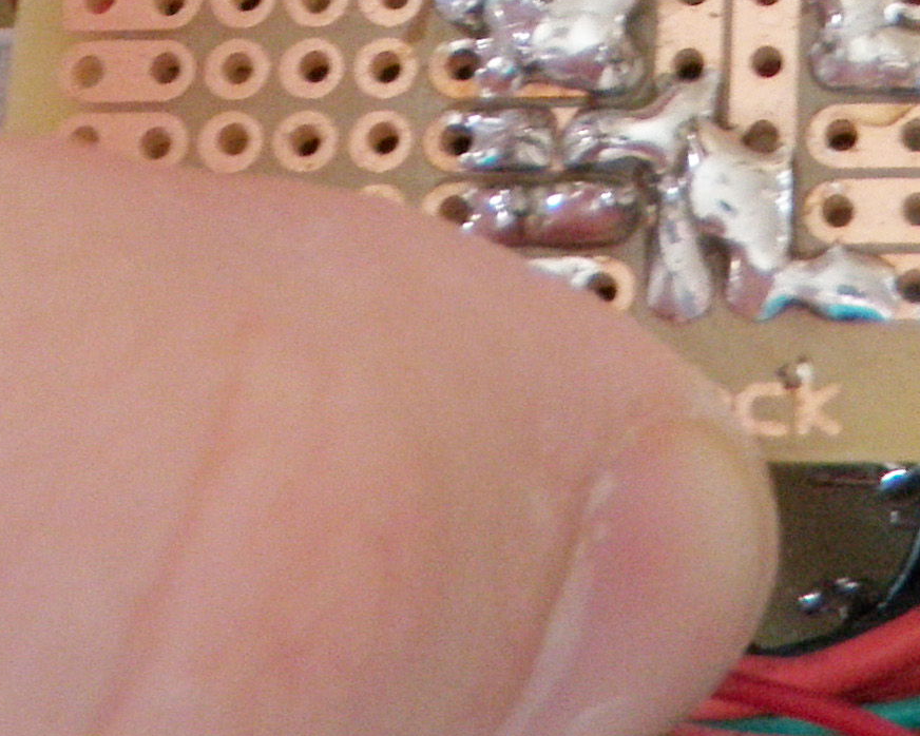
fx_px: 4003
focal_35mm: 147
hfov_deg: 13.0
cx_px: 777
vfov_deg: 10.1
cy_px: -443
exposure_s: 1/20
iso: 200
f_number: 4.1
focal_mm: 6.53
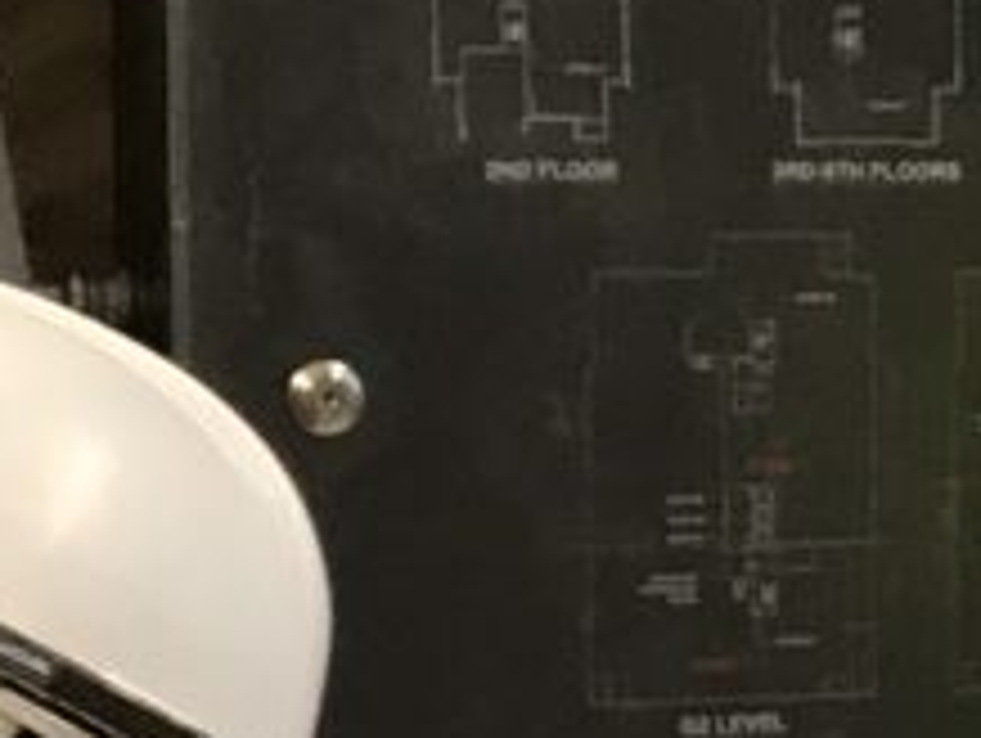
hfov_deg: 9.5
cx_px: 1818
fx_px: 5589
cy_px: 616
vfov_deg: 7.5
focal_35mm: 197
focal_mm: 3.99
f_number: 1.8
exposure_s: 1/30
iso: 40
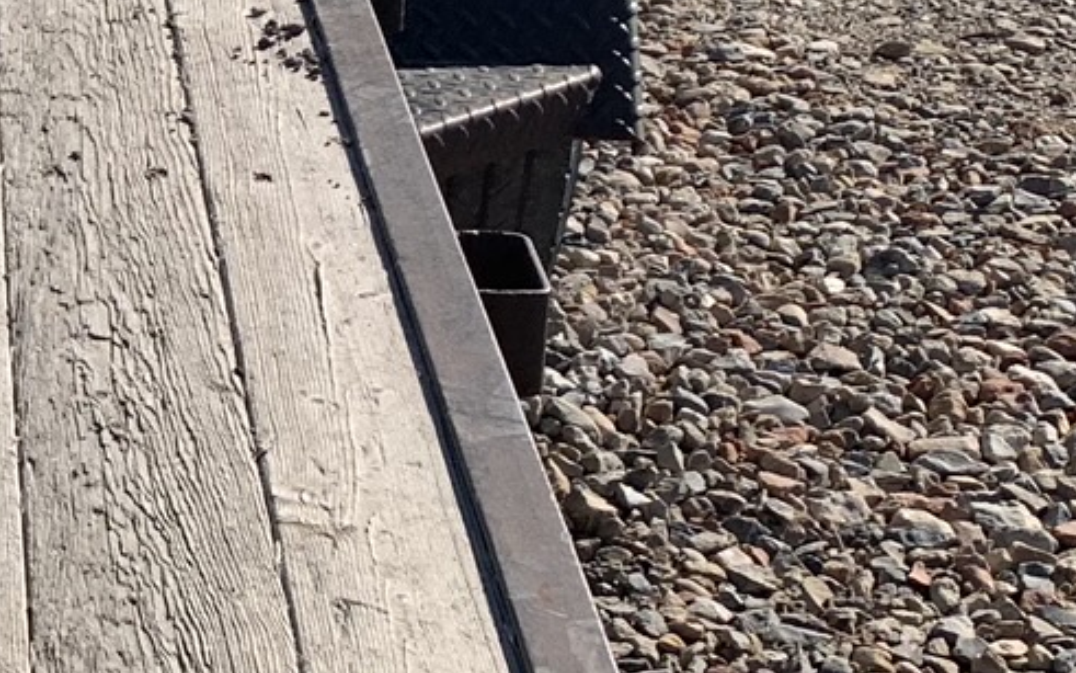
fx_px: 3373
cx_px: -633
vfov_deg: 11.4
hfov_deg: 16.2
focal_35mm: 115
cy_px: 204
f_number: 1.8
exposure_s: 1/2833
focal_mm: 4.25
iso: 25
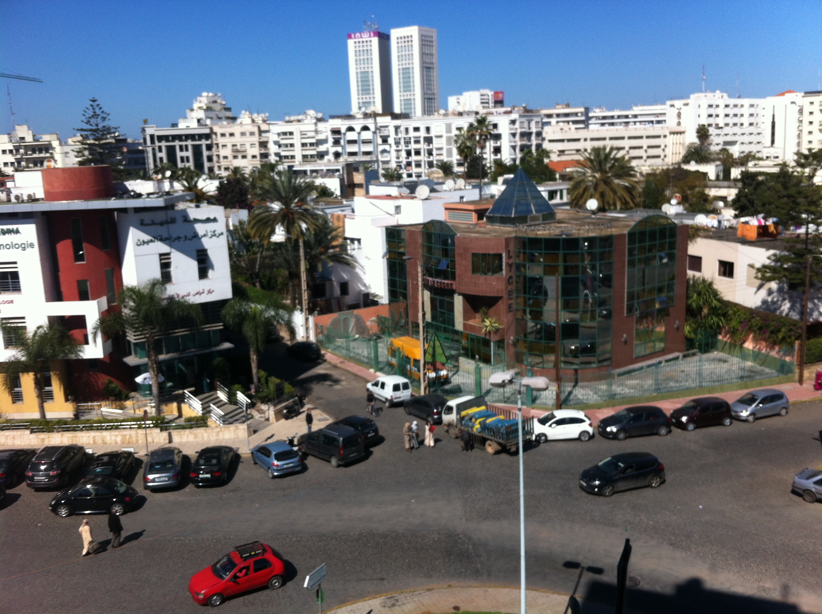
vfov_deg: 40.6
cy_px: 307
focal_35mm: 35
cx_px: 411
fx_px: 830
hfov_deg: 52.7
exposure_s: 1/1774
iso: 80
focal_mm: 3.85
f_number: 2.8
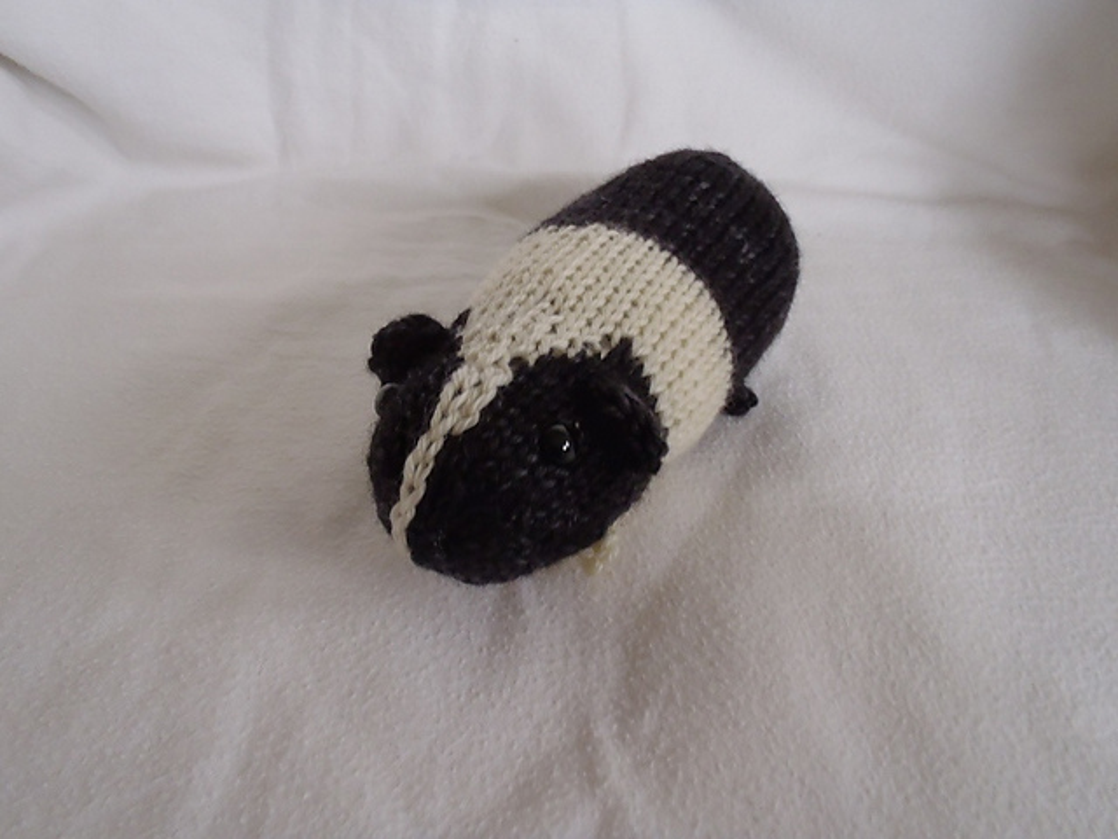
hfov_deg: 63.4
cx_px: 559
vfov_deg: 49.7
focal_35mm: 28
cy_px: 420
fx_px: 904
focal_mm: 5
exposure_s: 1/4
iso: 200
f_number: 3.9
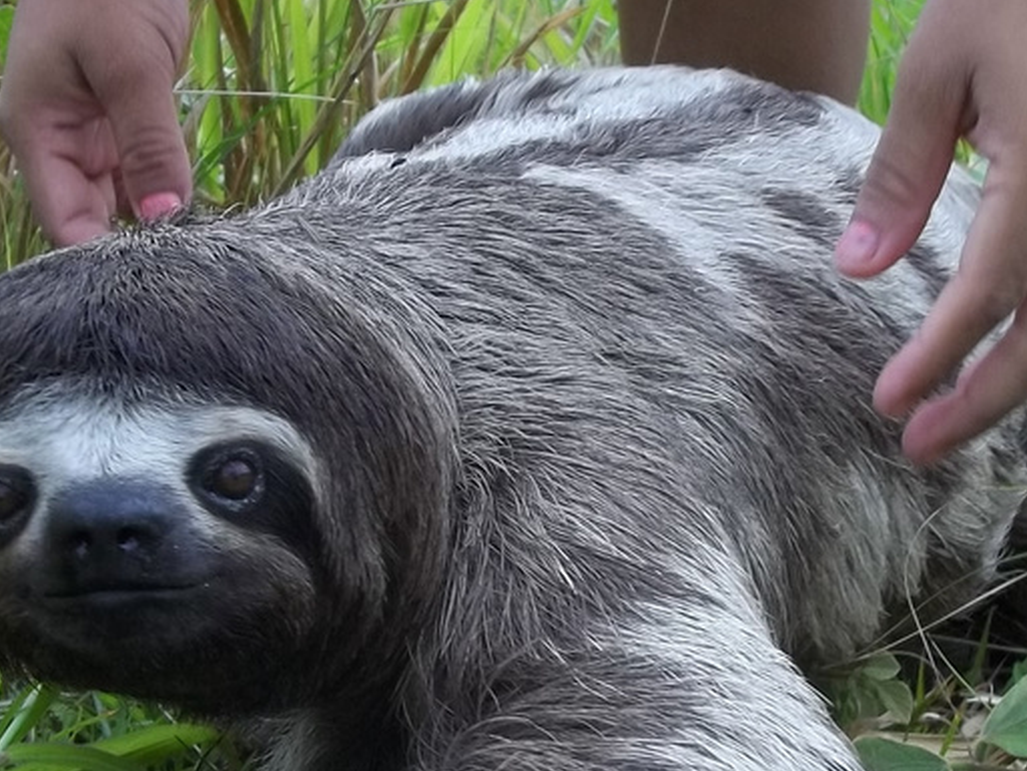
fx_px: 2670
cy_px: 626
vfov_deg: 16.3
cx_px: 365
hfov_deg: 21.7
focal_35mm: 90
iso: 64
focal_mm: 5.7
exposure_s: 1/80
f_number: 2.9
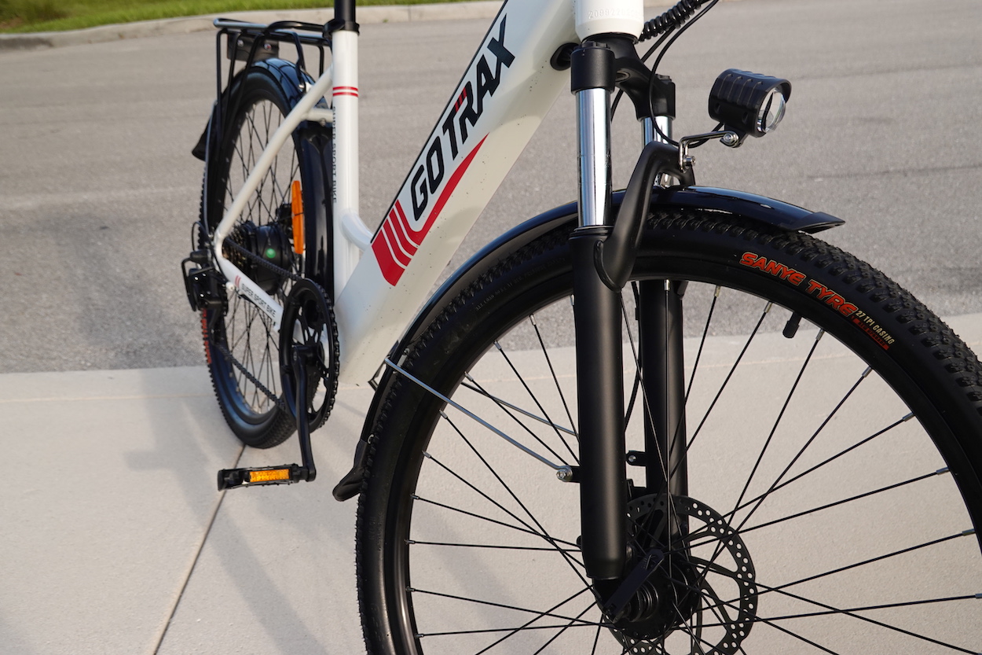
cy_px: 328
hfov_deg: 50.7
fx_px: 1036
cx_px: 491
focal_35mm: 38
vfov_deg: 35.0
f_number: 4
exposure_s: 1/40
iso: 250
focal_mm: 14.12
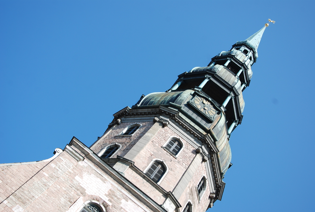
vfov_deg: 25.9
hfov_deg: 37.8
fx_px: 460
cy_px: 106
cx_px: 158
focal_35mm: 52
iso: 100
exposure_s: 1/200
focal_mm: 35
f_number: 7.1
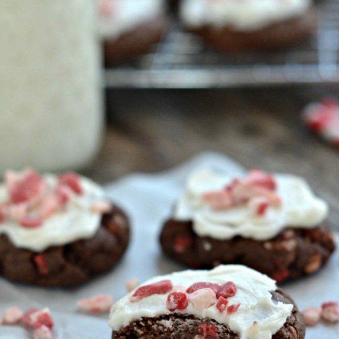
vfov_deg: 16.3
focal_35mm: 107
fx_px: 1186
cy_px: 178
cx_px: 161
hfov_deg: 16.3
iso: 1250
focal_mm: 50
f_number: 3.2
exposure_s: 1/640
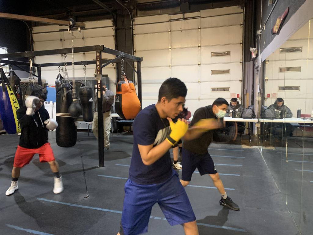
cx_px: 156
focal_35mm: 26
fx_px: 235
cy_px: 118
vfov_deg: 53.1
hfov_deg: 67.3
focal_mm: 4.25
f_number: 1.8
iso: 640
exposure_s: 1/30
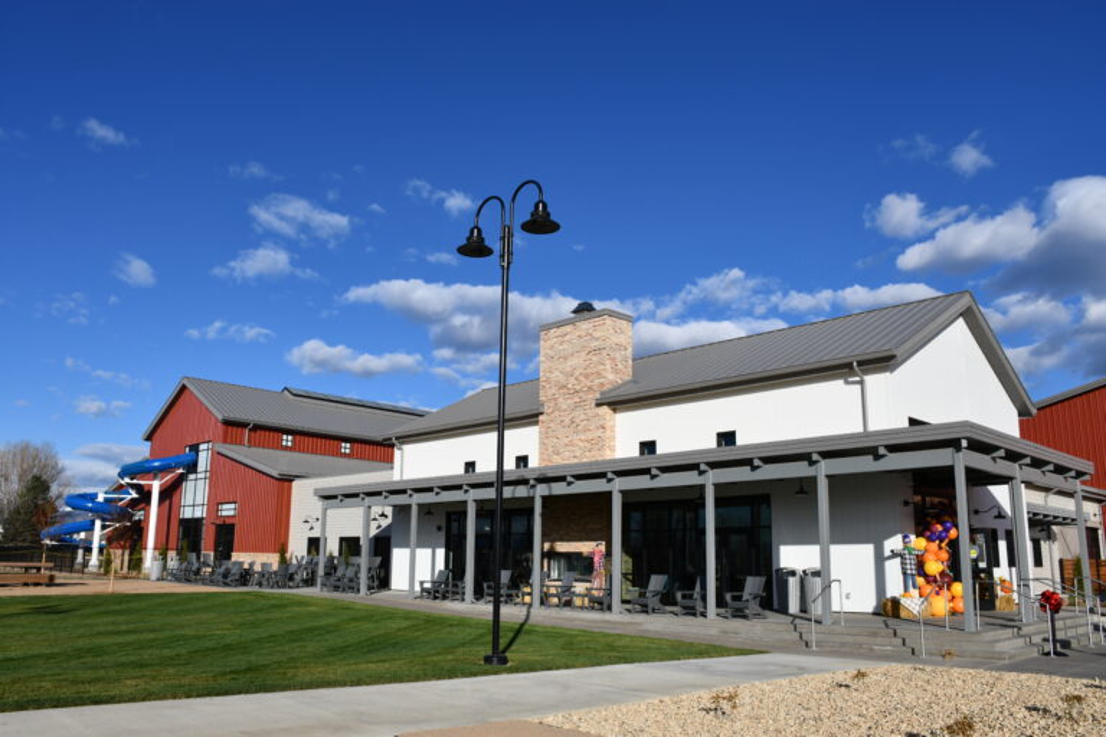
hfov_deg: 67.4
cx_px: 553
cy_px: 368
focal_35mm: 27
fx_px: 829
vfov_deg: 47.9
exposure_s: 1/400
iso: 100
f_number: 10
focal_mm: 18
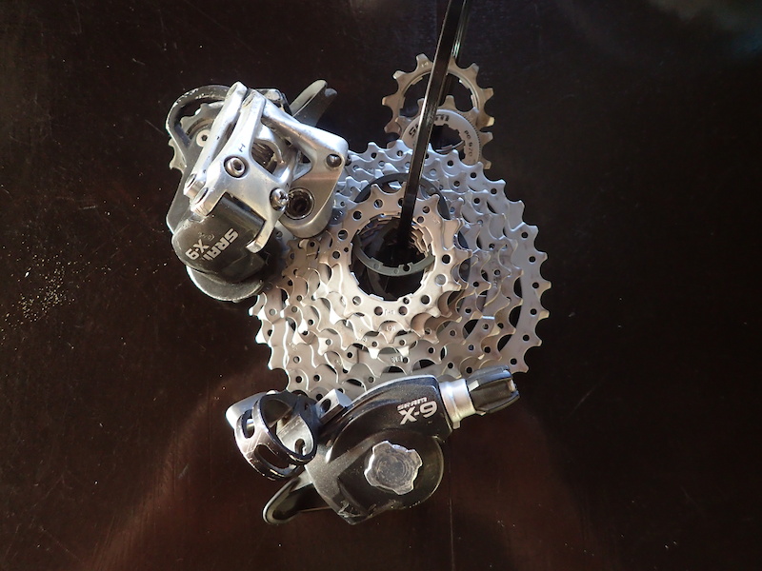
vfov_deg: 54.9
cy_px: 286
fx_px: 550
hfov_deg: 69.4
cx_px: 381
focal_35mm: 25
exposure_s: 1/30
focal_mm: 4.5
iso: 400
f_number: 2
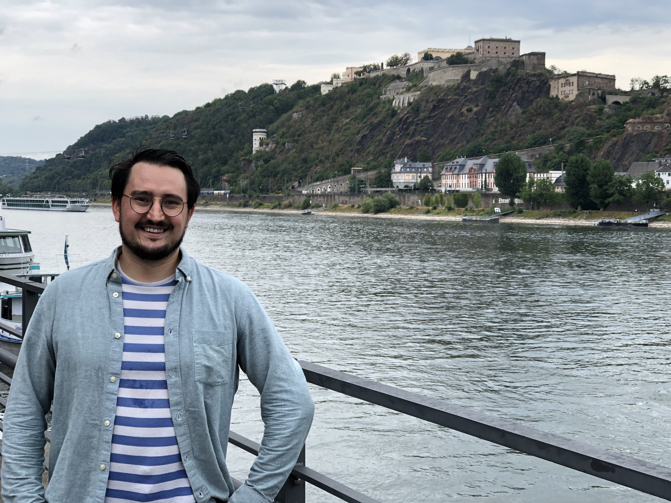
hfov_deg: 33.8
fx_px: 1105
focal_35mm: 57
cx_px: 336
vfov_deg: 25.6
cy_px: 252
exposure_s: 1/126
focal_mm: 6.6
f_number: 2.8
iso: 20
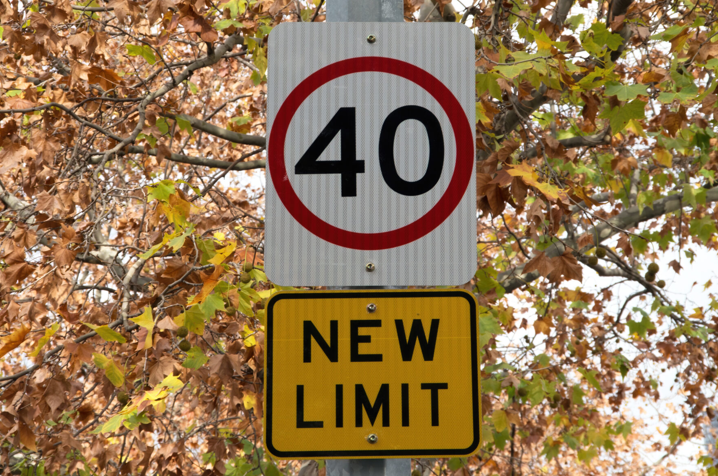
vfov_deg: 13.9
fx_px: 1951
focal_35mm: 98
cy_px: 228
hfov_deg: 20.9
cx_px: 359
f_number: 8
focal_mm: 60
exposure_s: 1/320
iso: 400
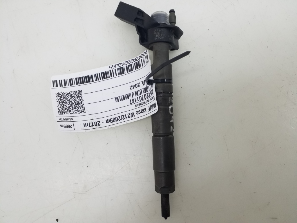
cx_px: 148
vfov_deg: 51.4
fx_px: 232
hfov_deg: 65.3
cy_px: 112
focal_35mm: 27
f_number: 1.9
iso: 100
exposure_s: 1/50
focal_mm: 3.6
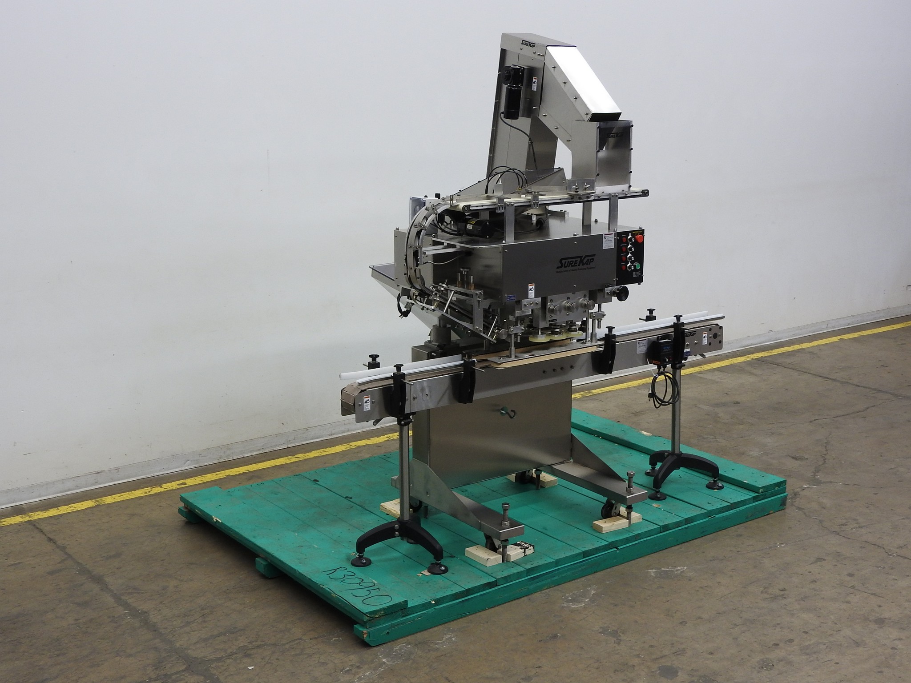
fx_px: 1316
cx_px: 456
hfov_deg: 38.2
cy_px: 342
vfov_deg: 29.1
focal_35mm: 50
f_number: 4
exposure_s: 1/30
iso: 140
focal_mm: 9
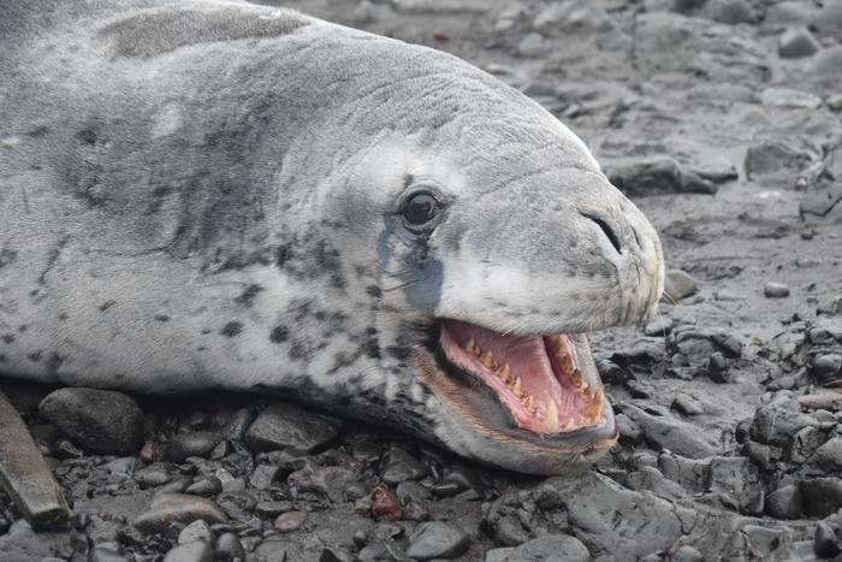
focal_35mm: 82
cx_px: 421
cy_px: 281
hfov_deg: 24.6
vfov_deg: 16.6
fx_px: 1930
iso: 3200
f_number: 5.6
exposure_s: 1/250
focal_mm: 55
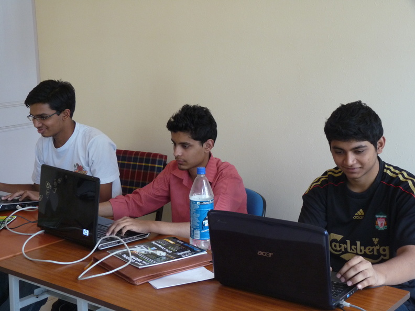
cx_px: 208
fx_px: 659
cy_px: 156
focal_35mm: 55
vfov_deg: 26.6
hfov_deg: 34.9
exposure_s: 1/30
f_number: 3.2
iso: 320
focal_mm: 9.9
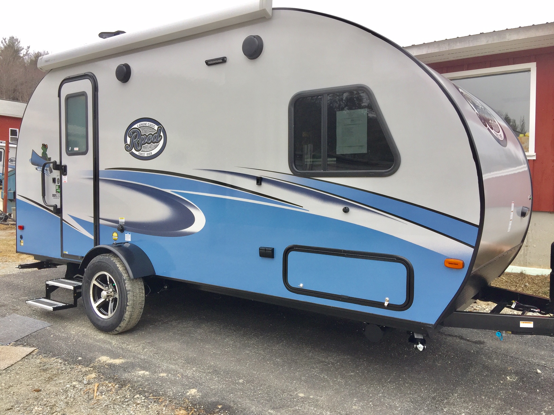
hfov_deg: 61.7
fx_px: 464
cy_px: 208
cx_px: 277
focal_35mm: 29
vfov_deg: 48.2
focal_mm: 4.15
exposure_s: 1/338
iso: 32
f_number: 2.2
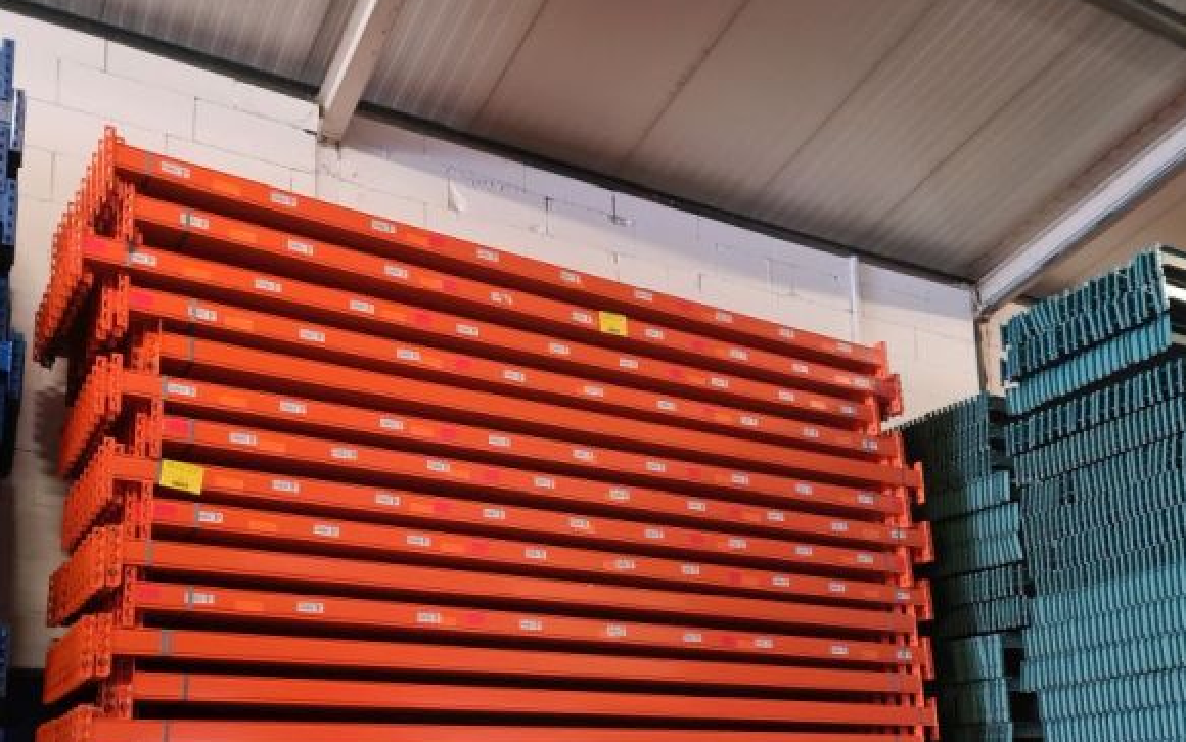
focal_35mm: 38
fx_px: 1229
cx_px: 652
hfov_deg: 51.4
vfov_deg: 32.7
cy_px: 595
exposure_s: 1/25
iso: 800
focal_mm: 5.4
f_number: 1.8
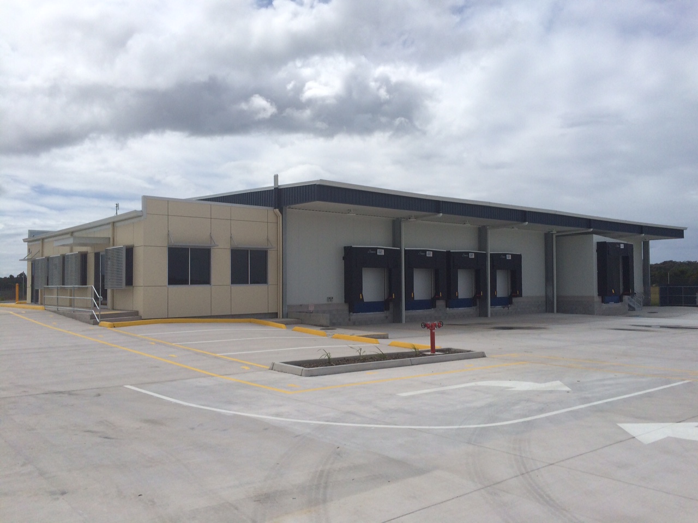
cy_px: 262
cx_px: 349
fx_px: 585
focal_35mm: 29
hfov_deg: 61.7
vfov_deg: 48.2
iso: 40
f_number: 2.2
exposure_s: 1/6849
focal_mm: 4.15
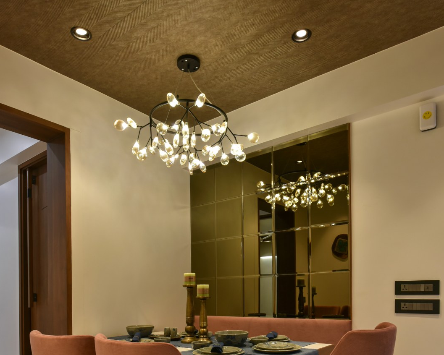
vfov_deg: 50.2
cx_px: 222
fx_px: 355
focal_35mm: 27
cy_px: 280
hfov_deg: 64.1
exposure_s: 1/13
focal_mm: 19
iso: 400
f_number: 11
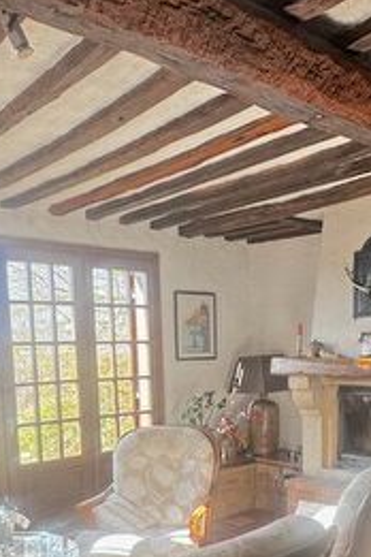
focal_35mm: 39
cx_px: 235
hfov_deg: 34.0
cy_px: 417
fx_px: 603
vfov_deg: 47.7
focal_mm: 2.22
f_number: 2.2
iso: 64
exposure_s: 1/99
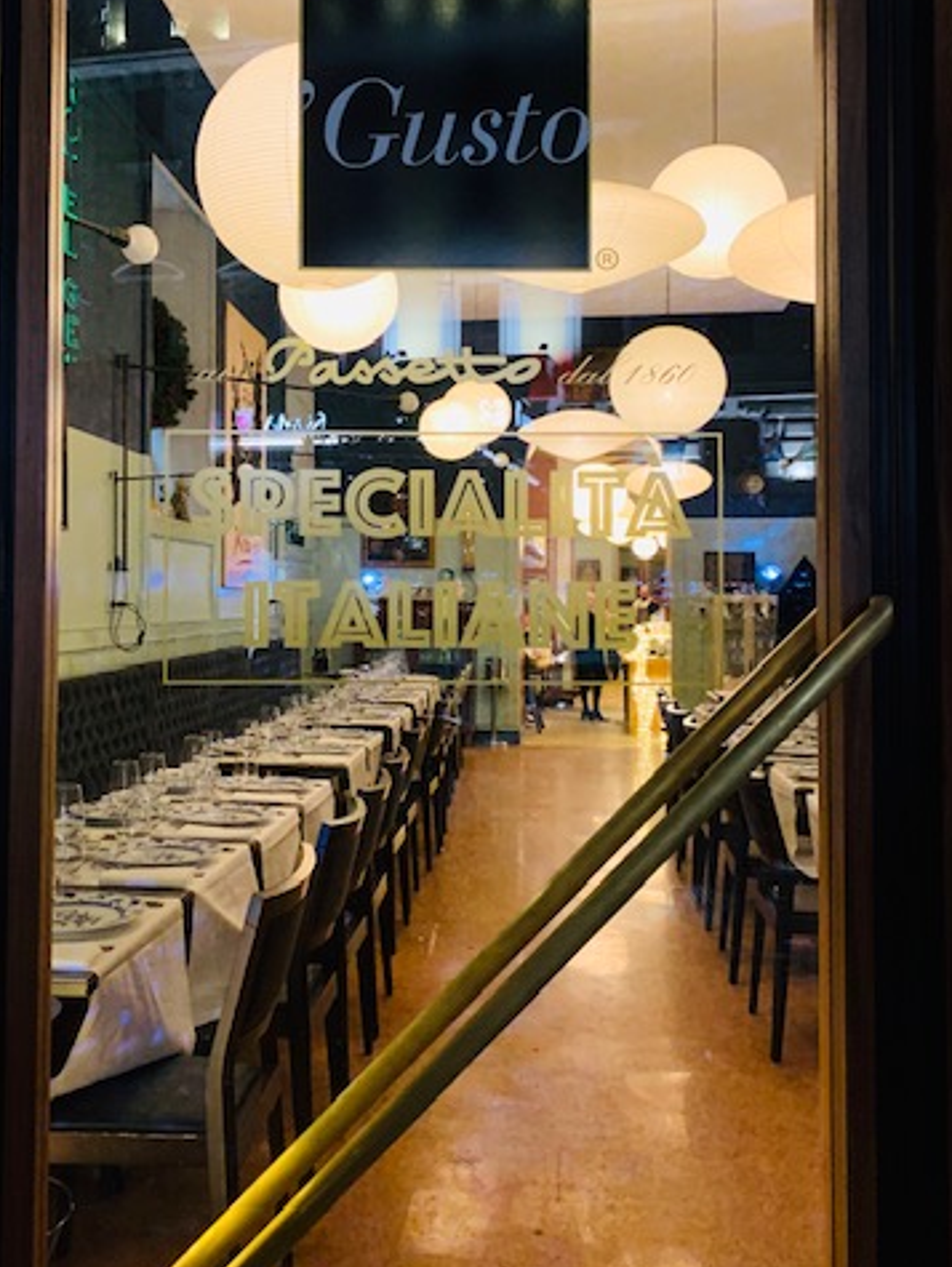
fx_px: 1282
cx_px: 371
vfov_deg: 52.5
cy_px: 555
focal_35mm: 35
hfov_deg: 40.5
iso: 320
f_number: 1.8
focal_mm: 4.25
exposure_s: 1/25
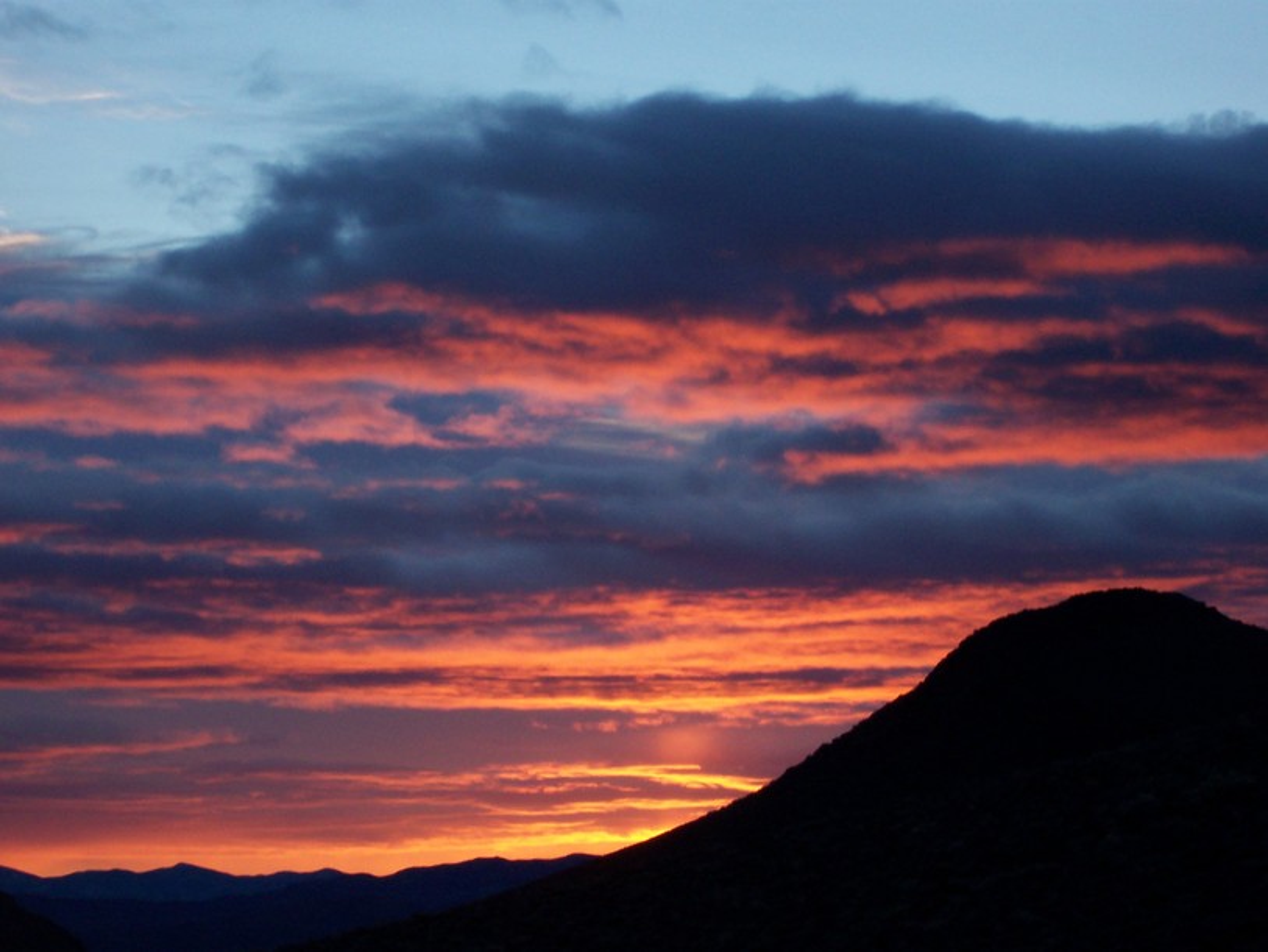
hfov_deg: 13.7
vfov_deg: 10.3
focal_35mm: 144
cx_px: 634
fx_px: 5276
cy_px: 476
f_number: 4.9
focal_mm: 22.4
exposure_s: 1/125
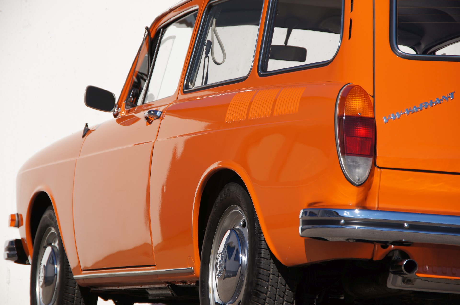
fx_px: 2488
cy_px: 152
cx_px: 230
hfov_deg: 10.6
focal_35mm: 195
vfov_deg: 7.0
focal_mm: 130
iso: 100
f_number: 8
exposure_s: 1/320
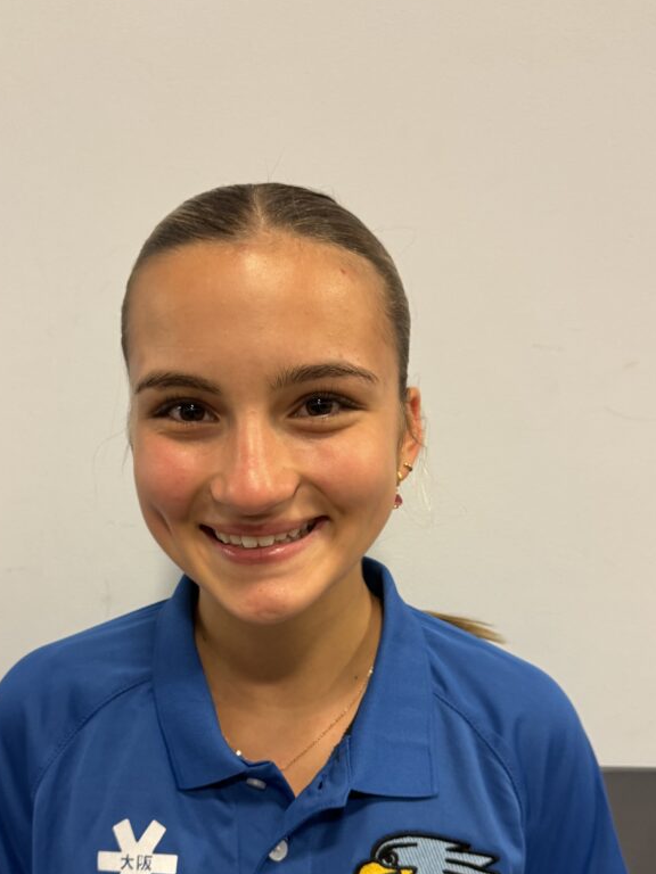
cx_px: 294
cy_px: 566
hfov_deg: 44.1
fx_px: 809
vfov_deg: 55.9
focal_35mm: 32
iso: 400
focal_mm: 6.86
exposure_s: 1/60
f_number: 1.78
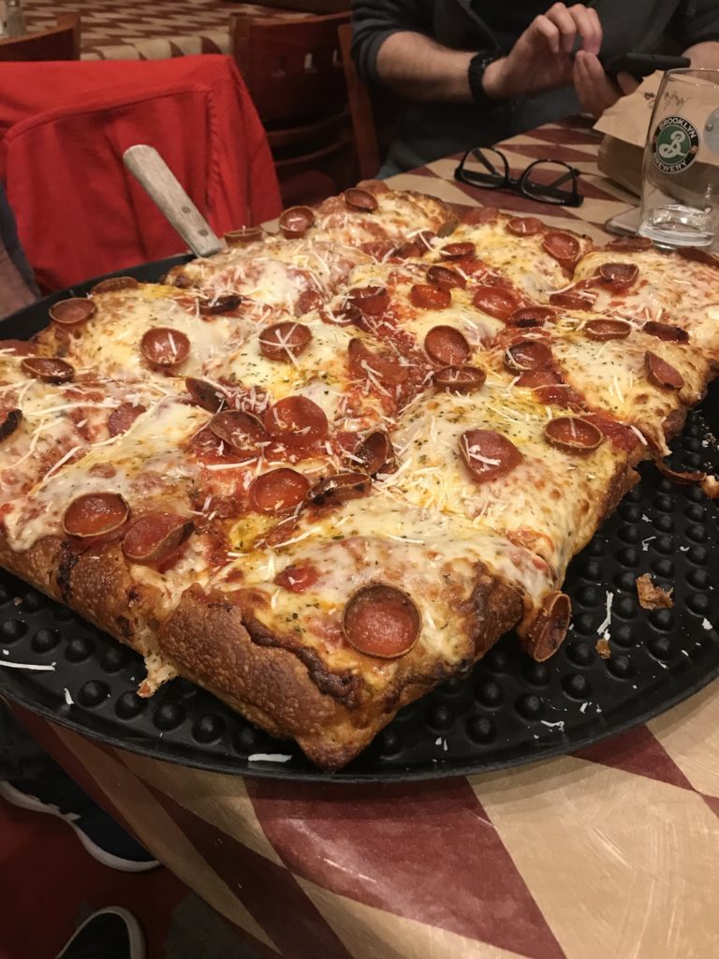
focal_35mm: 28
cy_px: 480
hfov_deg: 49.7
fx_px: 775
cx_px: 360
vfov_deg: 63.4
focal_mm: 3.99
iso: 100
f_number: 1.8
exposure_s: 1/12
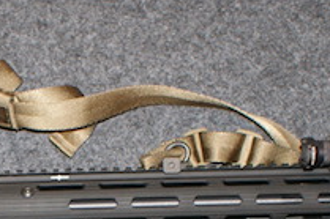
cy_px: 289
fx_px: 1053
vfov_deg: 11.6
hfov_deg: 17.3
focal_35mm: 115
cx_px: -11
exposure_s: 1/60
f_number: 5.6
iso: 400
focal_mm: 20
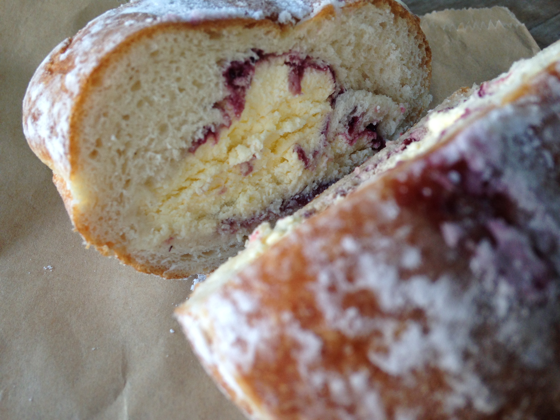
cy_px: 210
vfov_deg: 42.9
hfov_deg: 55.4
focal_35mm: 33
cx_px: 280
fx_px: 534
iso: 64
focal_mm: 4.12
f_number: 2.4
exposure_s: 1/120
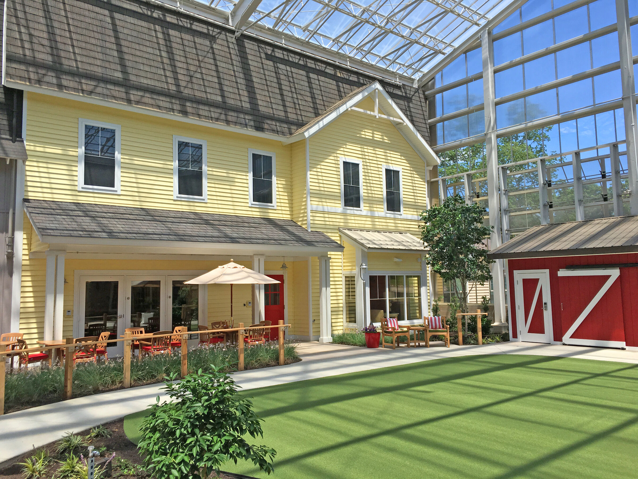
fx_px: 534
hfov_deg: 61.7
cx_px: 319
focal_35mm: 29
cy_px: 240
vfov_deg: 48.2
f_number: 2.2
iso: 25
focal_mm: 4.15
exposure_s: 1/1326
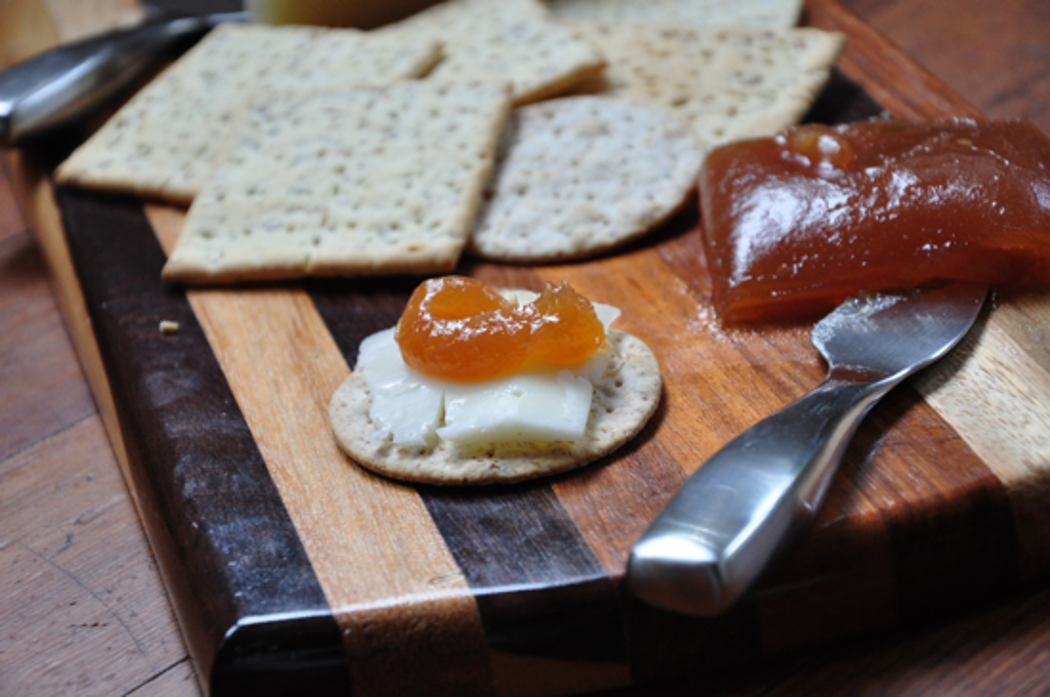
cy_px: 348
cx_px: 525
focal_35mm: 105
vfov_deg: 13.0
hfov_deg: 19.5
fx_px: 3058
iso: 800
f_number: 7.1
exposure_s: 1/30
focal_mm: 70
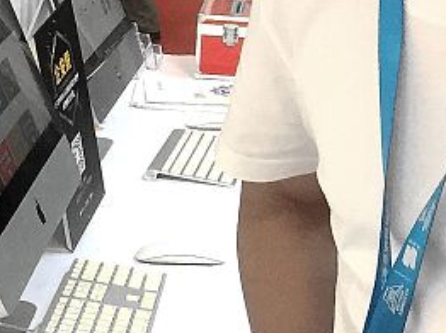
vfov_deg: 11.1
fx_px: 1712
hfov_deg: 14.8
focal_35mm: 133
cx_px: 277
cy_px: 20
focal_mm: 4.15
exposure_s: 1/33
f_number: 2.2
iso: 50
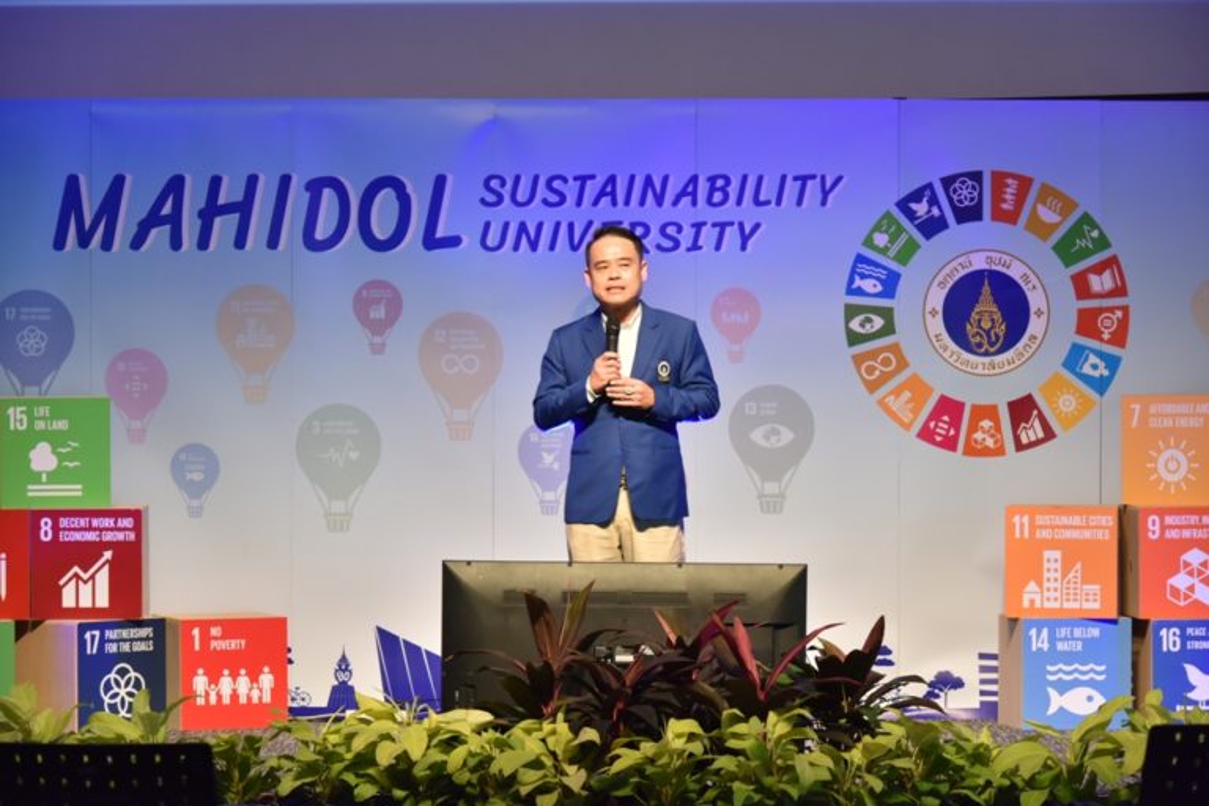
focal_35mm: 130
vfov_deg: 10.5
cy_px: 403
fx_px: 4365
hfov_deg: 15.8
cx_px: 604
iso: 1600
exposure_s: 1/125
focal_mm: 130
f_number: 5.6
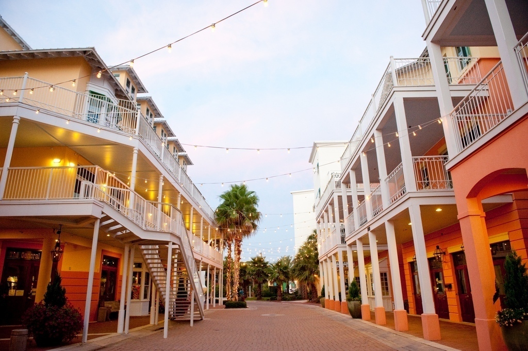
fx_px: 352
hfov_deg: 73.8
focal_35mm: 24
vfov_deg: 53.1
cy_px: 176
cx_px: 264
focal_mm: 24
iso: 1250
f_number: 5
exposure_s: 1/50
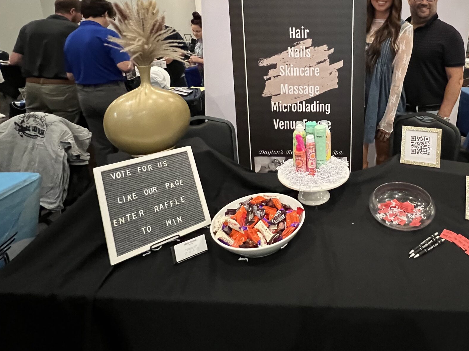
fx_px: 285
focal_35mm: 21
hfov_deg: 75.1
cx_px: 332
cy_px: 93
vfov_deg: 60.4
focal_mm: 1.57
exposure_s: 1/40
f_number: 1.8
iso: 1000
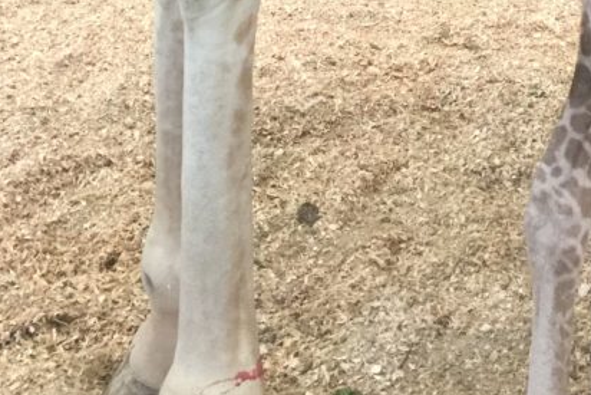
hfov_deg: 26.5
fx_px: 1232
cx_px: 468
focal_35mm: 75
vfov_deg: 15.5
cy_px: -326
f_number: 2.2
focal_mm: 4.15
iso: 125
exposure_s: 1/10
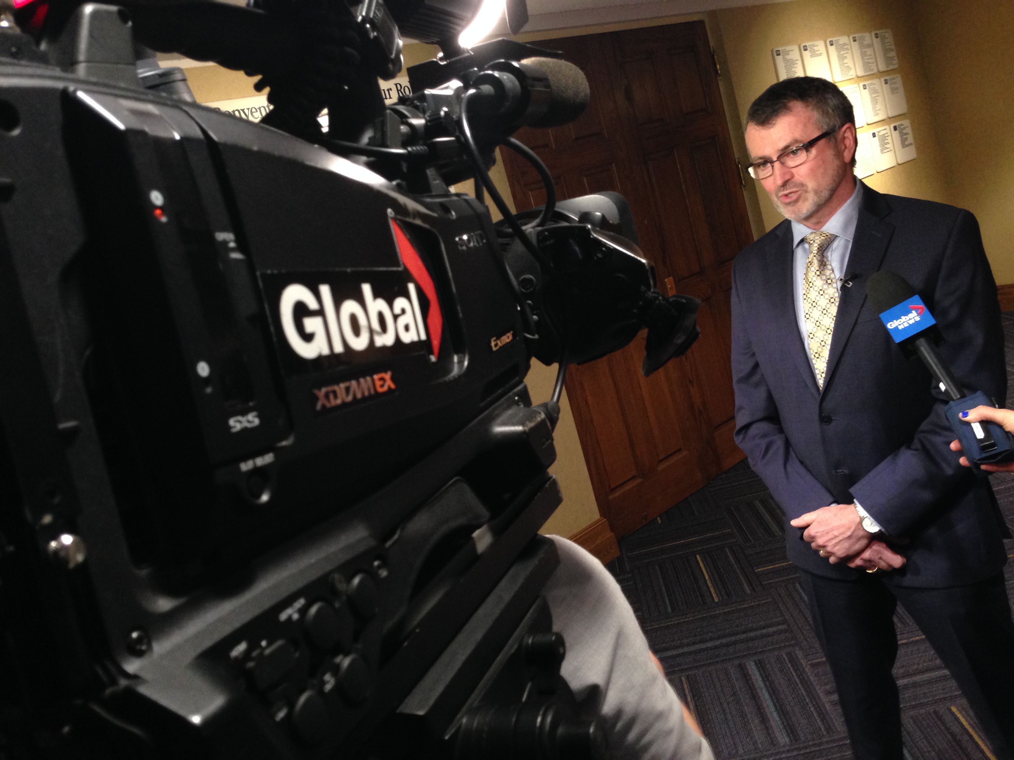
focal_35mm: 33
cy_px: 380
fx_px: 967
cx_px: 507
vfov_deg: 42.9
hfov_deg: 55.4
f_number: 2.4
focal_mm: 4.12
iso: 200
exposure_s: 1/20
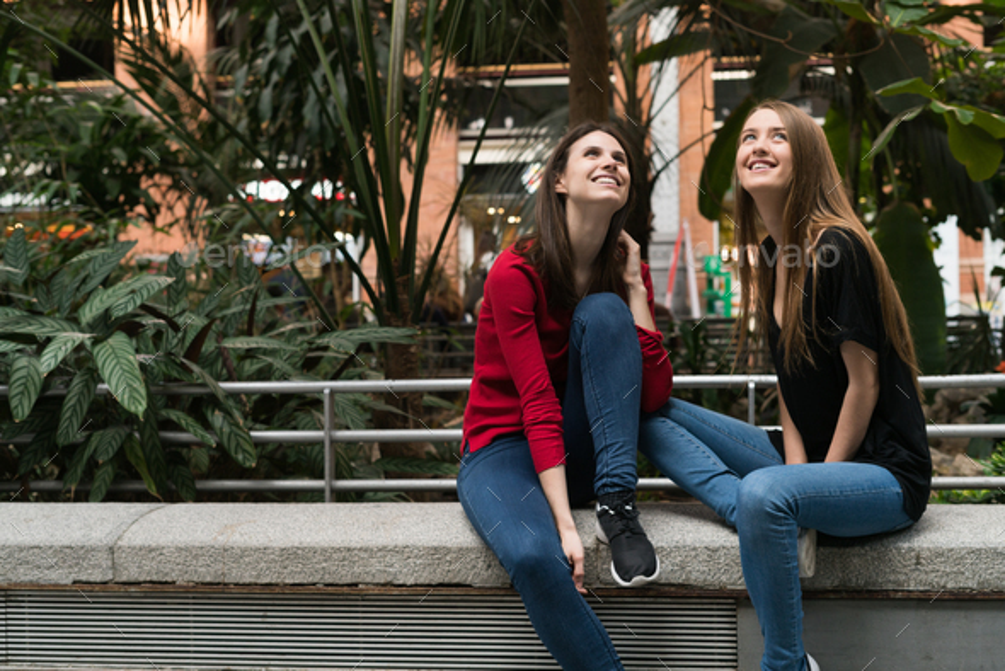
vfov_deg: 27.0
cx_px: 502
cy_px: 336
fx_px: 1396
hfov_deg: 39.6
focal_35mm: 50
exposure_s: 1/200
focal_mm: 50
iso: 500
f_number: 4
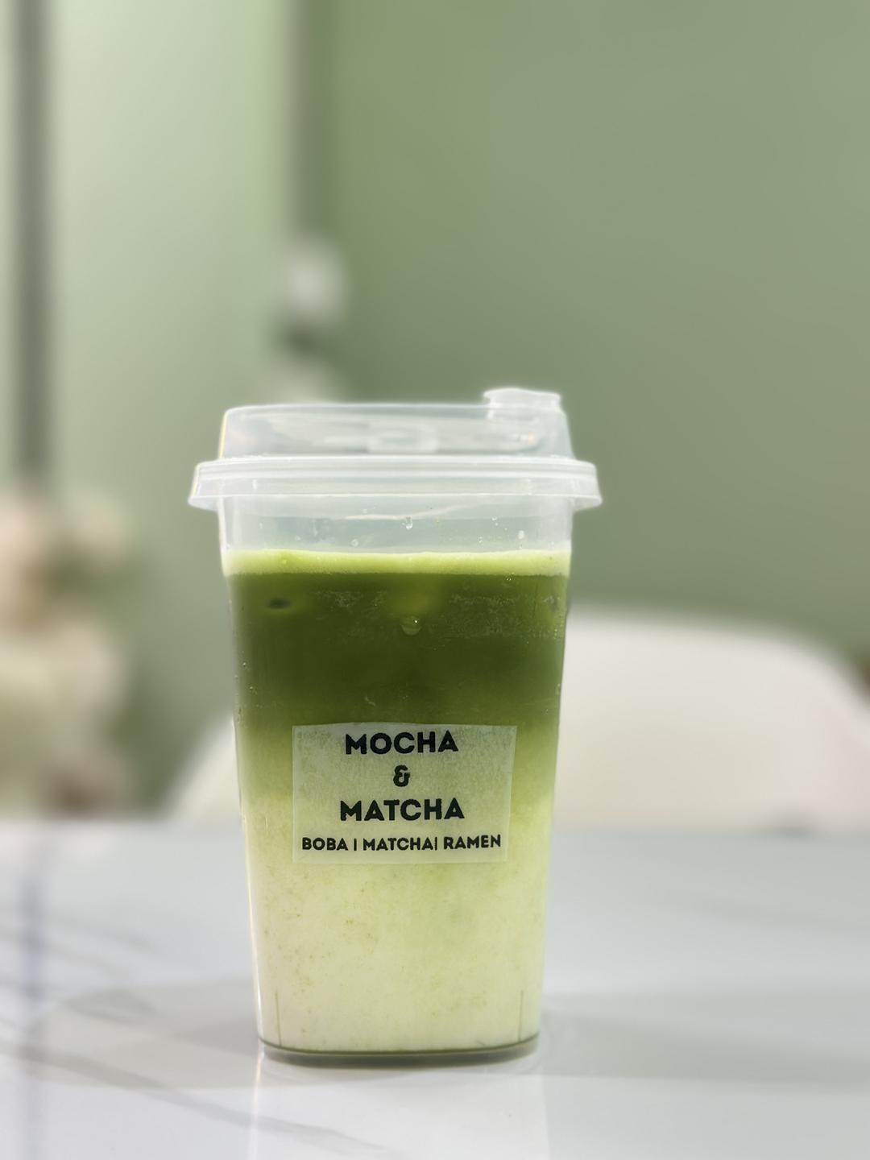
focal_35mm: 48
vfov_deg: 39.7
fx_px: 1609
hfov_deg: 30.3
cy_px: 580
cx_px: 435
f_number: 1.78
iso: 125
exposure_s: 1/50
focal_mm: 6.86
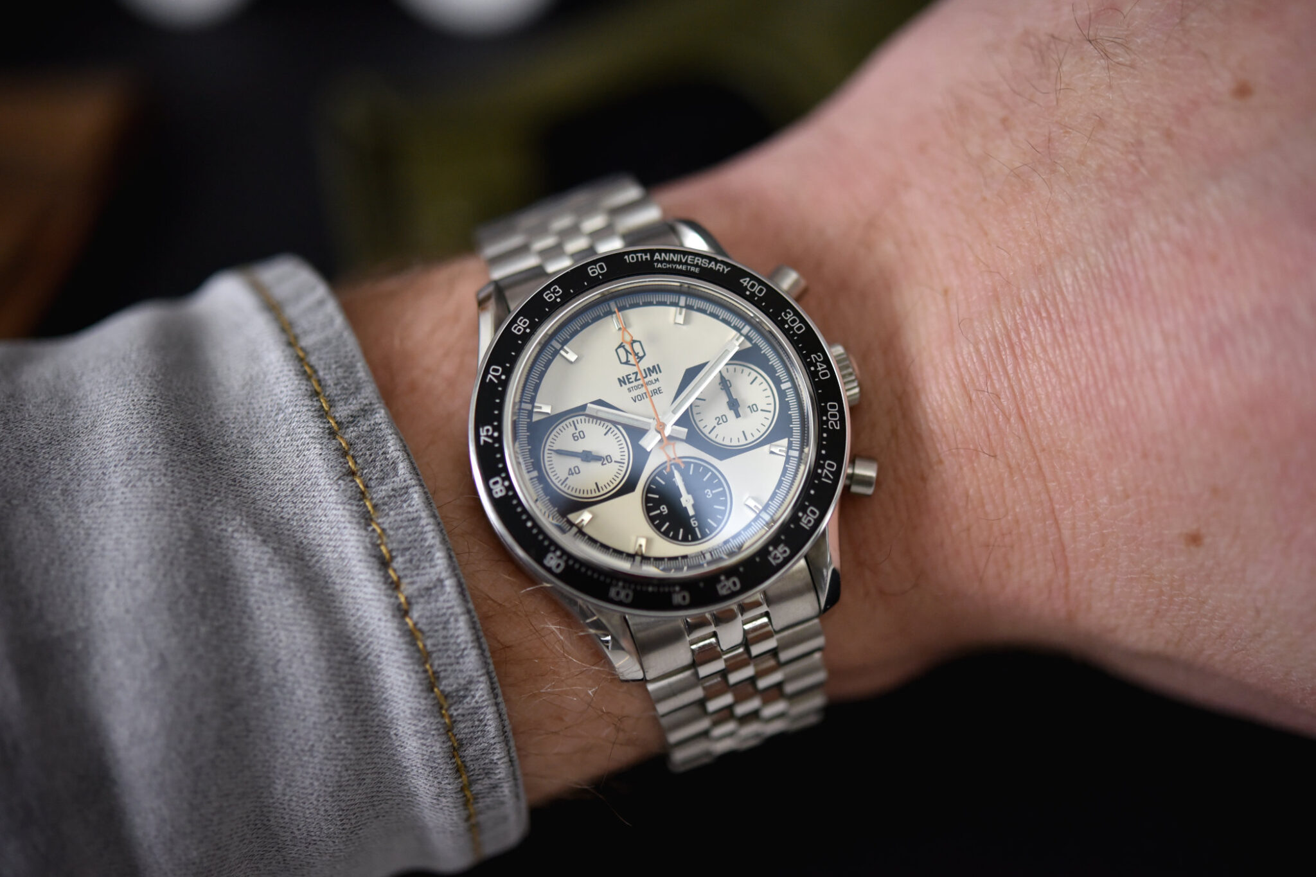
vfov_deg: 22.6
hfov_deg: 33.4
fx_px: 2193
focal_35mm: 60
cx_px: 658
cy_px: 438
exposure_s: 1/500
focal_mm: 60
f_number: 3.2
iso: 2000
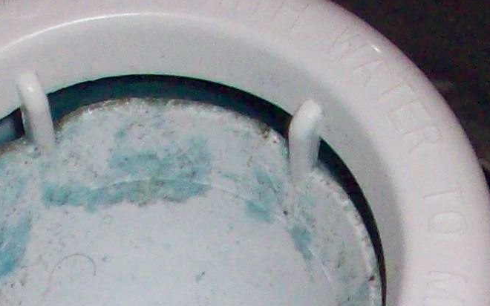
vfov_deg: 6.3
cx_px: 187
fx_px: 2617
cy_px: 773
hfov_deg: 10.7
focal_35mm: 196
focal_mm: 6.2
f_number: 2.8
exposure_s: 1/45
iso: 160
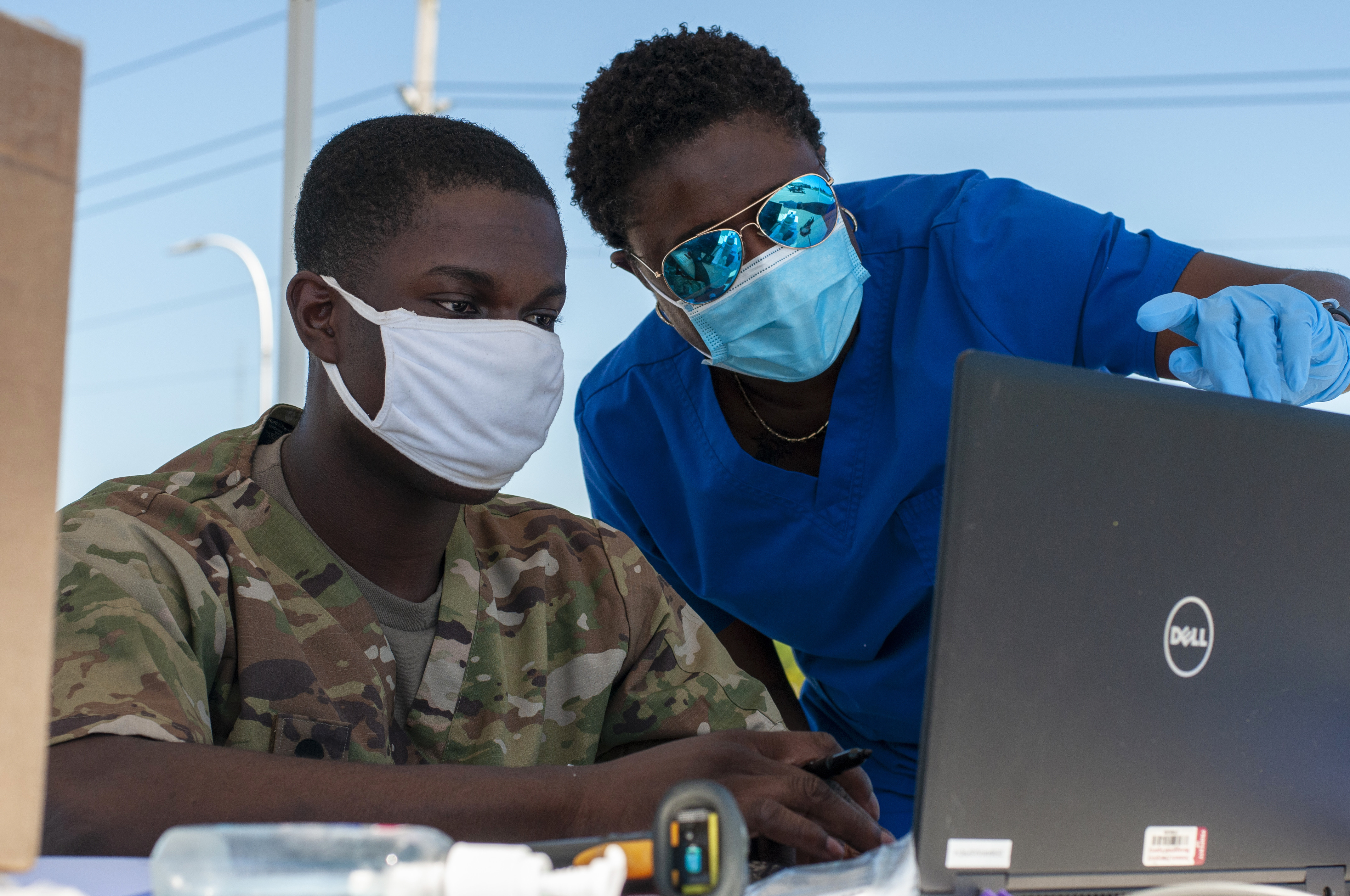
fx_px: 2809
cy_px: 448
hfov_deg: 27.0
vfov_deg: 18.1
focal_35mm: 75
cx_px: 675
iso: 200
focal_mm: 50
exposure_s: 1/800
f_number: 5
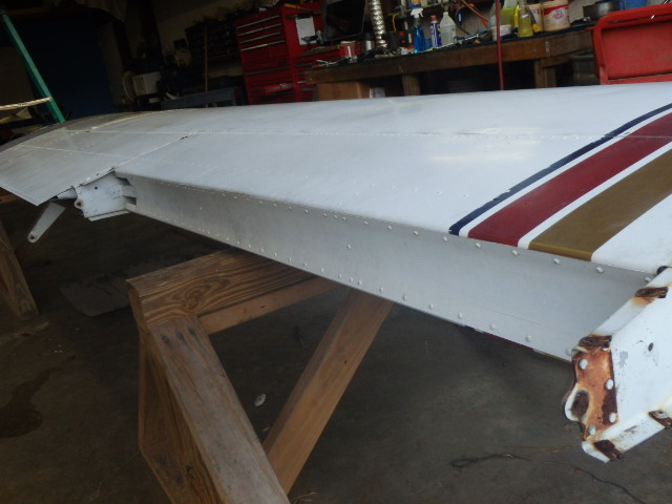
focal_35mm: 36
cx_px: 336
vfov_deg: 39.7
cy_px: 252
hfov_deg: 51.4
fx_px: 699
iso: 320
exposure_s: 1/80
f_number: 4.5
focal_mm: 6.4
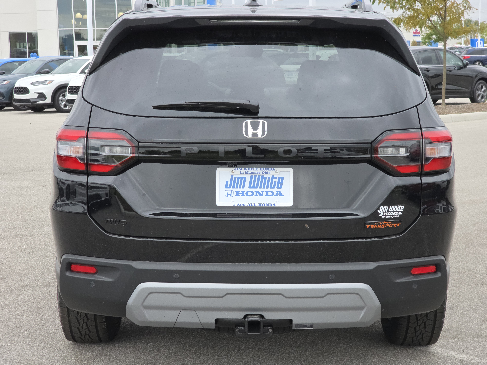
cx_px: 244
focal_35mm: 69
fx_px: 971
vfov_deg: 21.3
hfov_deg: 28.2
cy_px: 182
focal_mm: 7.9
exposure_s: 1/466
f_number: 2.4
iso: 50
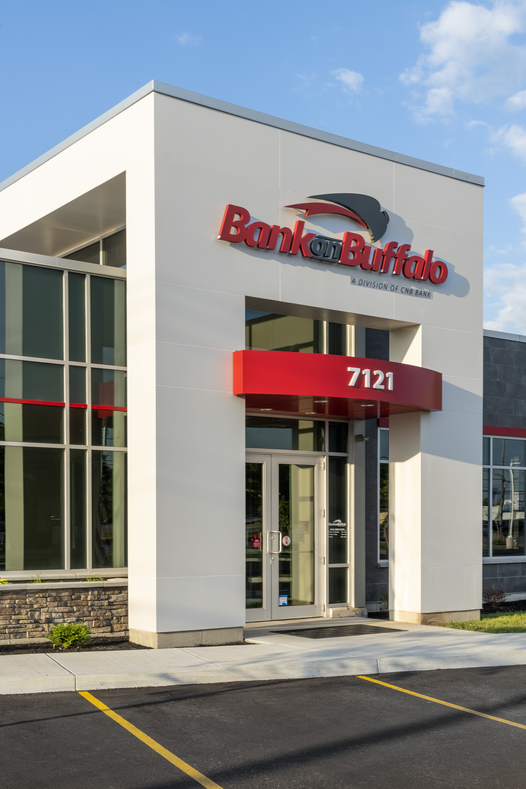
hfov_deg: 30.5
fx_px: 964
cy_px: 394
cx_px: 263
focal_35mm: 44
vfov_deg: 44.5
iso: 100
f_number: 11
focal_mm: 44
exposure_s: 1/100
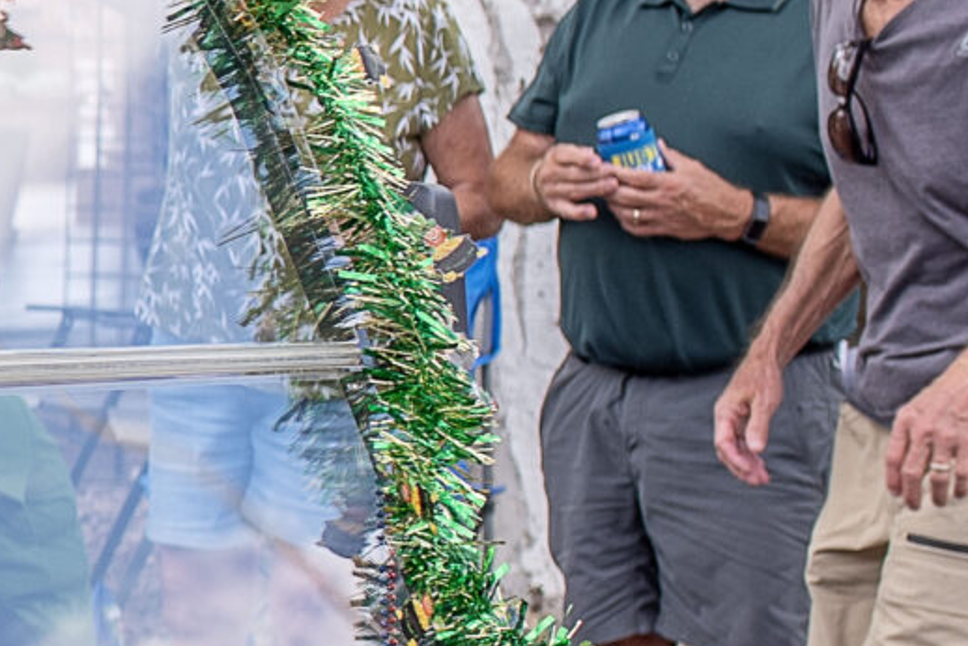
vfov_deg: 7.9
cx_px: -1325
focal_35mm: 173
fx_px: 4654
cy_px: 279
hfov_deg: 10.3
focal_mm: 35
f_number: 3.5
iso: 100
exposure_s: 1/640
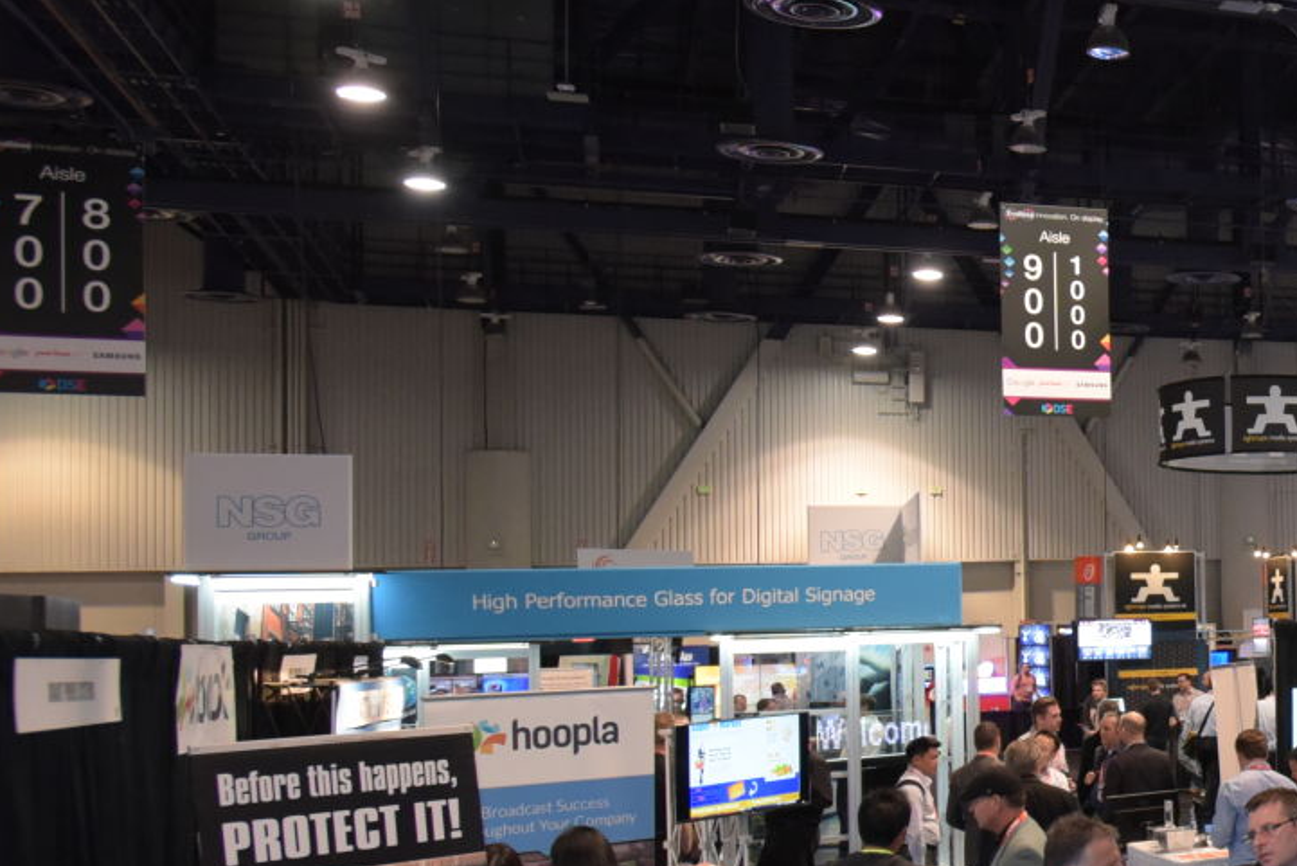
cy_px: 564
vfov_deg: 25.0
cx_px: 1740
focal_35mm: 54
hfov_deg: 29.0
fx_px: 1946
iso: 2500
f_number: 4.5
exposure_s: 1/125
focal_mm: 19
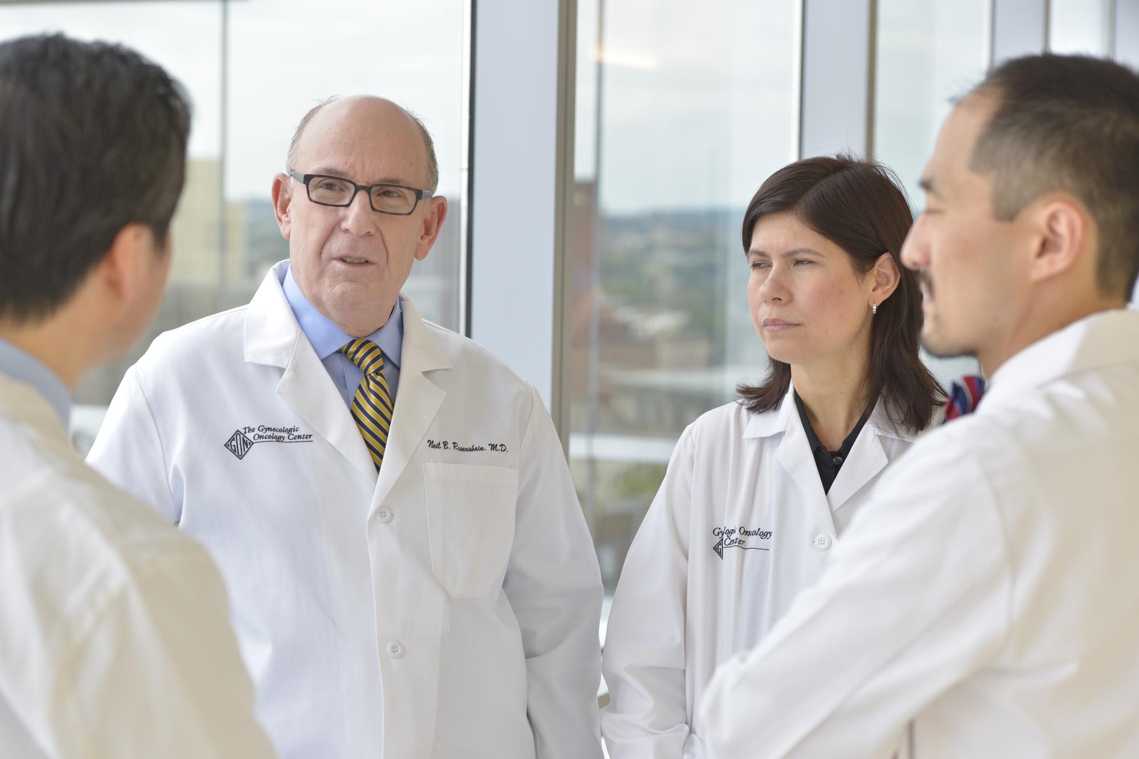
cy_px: 380
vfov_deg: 16.6
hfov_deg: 24.8
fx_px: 2594
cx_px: 570
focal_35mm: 82
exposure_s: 1/400
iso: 800
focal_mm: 82
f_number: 4
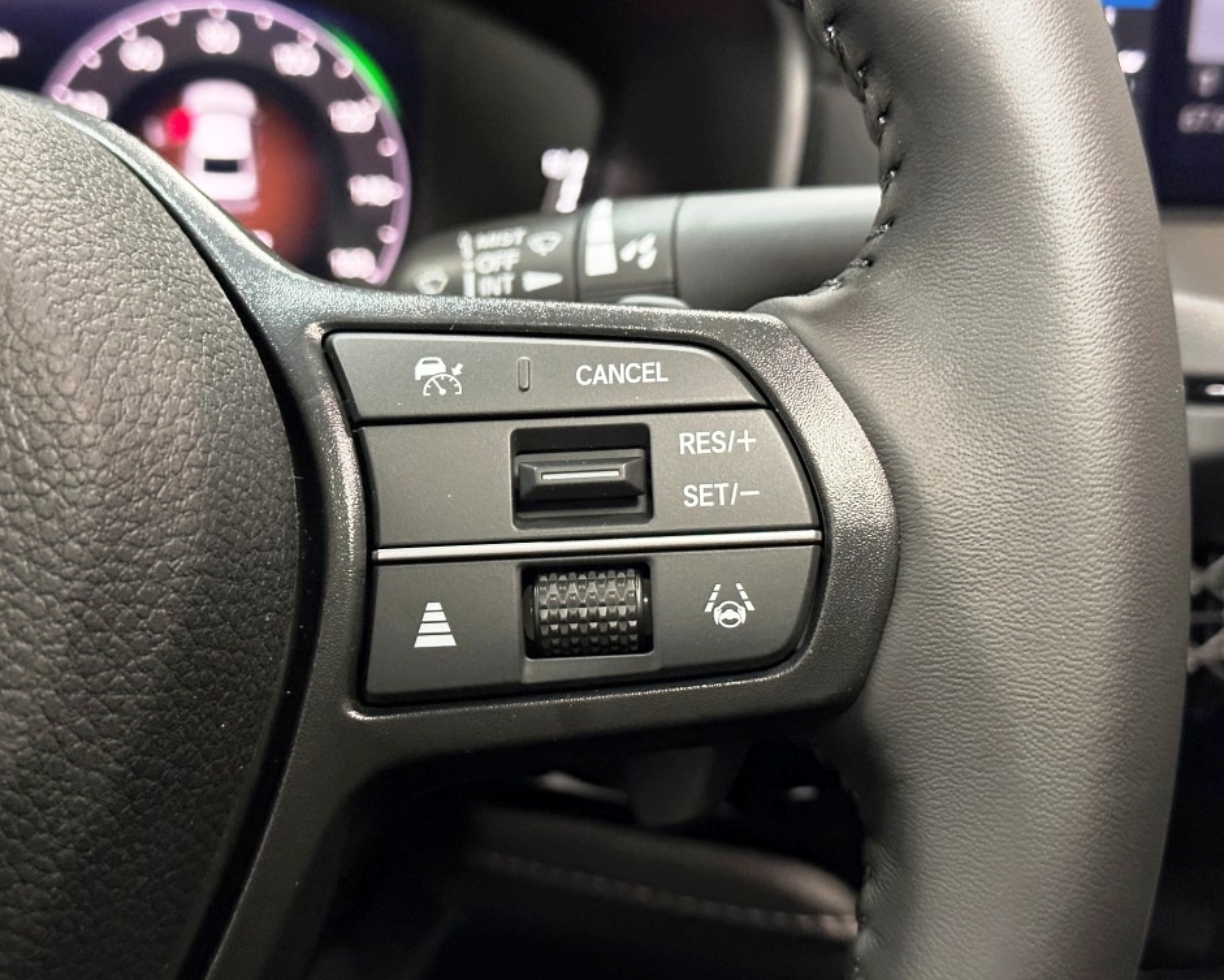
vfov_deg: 29.7
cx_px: 585
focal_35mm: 51
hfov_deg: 36.6
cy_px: 496
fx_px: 1848
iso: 640
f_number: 1.78
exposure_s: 1/24
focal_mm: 6.86
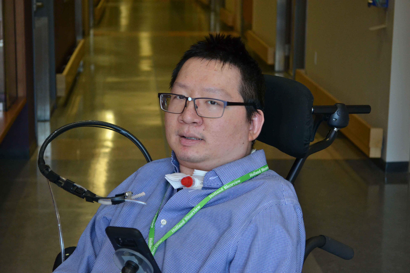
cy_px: 136
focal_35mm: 82
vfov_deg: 16.6
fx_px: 940
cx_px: 205
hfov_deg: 24.6
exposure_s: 1/125
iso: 1600
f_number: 5.6
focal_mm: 55
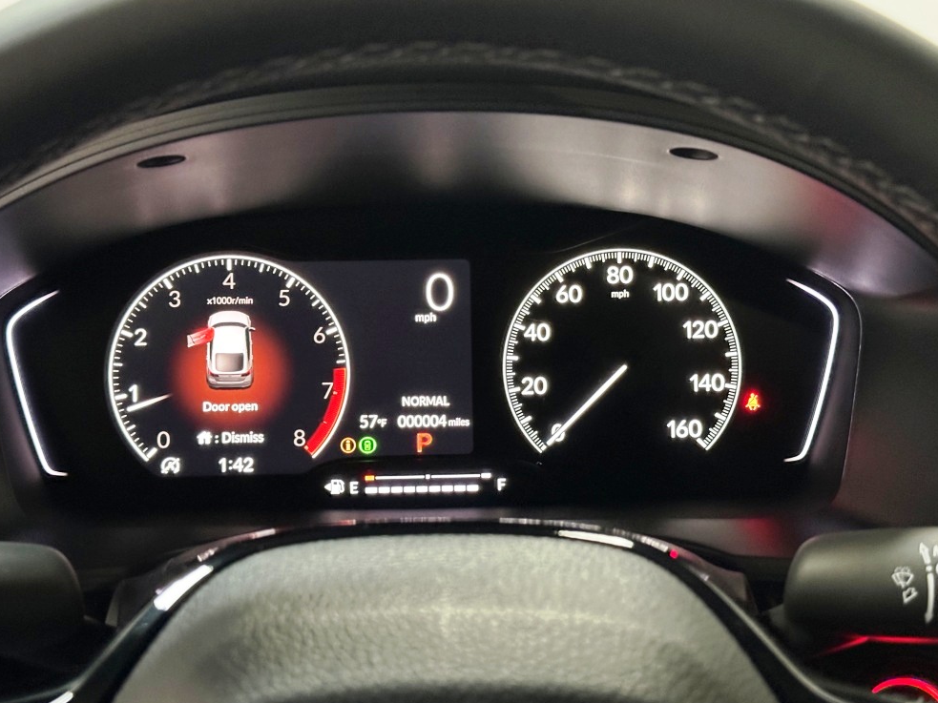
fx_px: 1355
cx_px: 453
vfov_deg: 29.1
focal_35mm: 50
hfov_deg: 38.2
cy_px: 351
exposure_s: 1/30
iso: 640
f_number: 1.78
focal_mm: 6.86
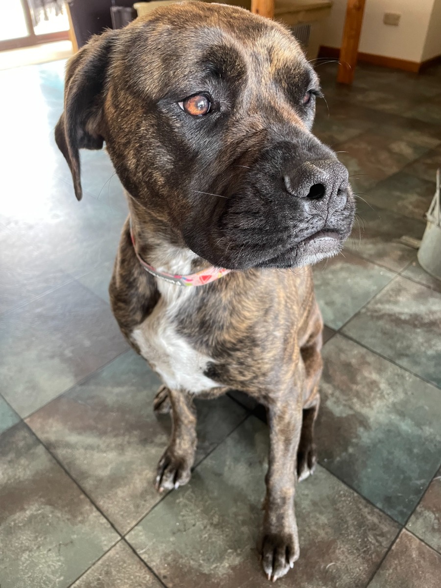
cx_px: 220
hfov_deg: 53.1
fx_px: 442
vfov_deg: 67.3
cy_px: 294
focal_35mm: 26
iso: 250
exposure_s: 1/60
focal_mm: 4.2
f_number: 1.6
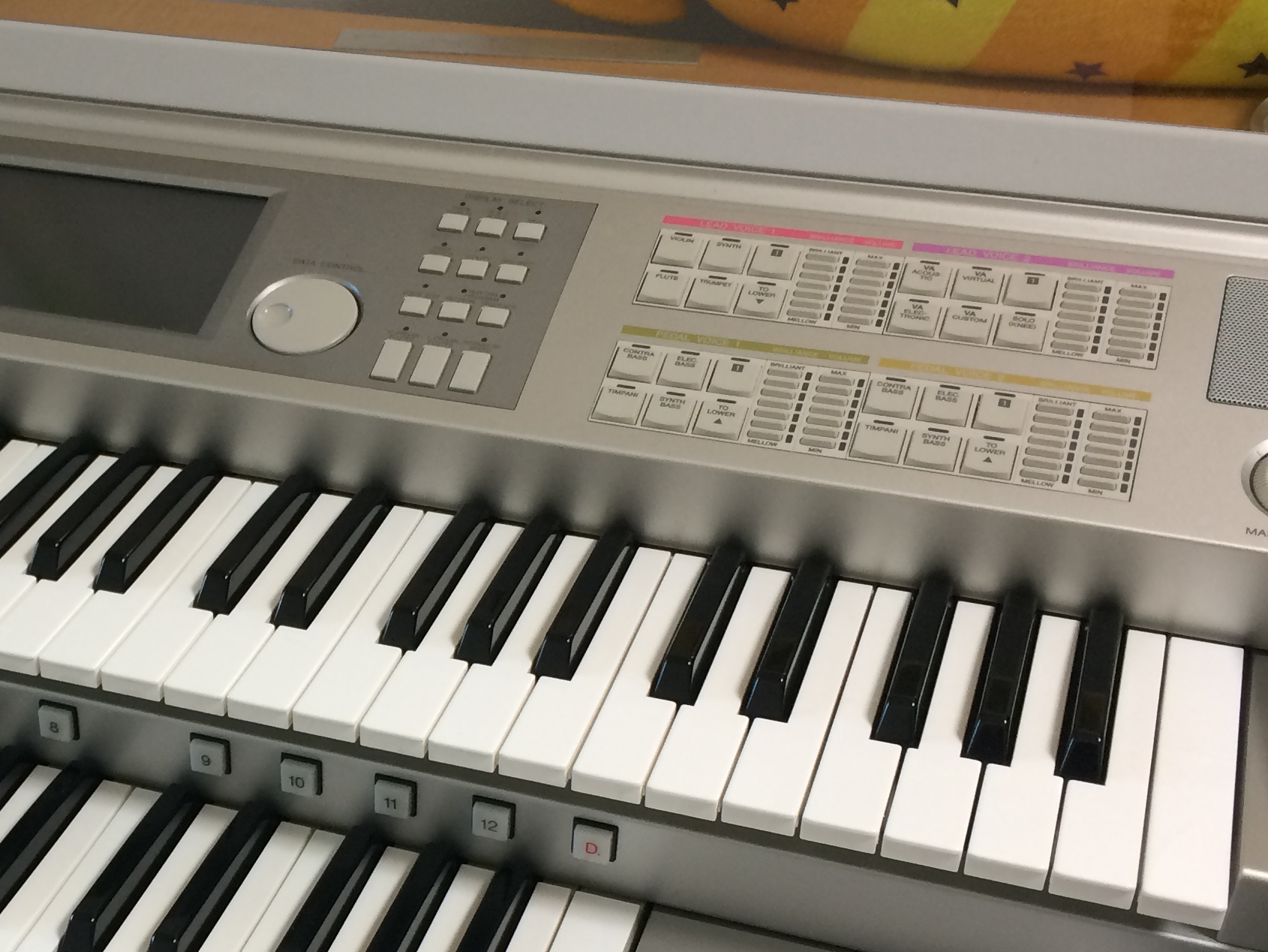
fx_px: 2052
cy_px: 712
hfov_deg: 32.9
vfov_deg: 25.8
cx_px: 179
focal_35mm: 56
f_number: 2.2
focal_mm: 4.15
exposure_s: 1/30
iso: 64
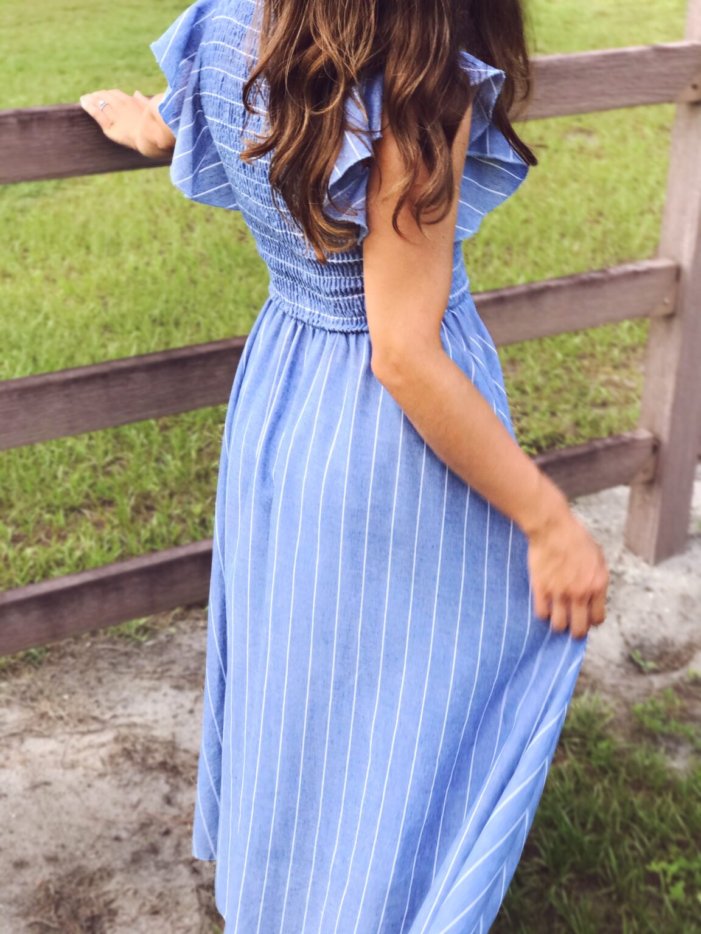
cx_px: 350
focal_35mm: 57
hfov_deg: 25.7
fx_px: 1539
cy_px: 467
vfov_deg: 33.8
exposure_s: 1/60
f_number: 2.8
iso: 20
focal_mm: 6.6
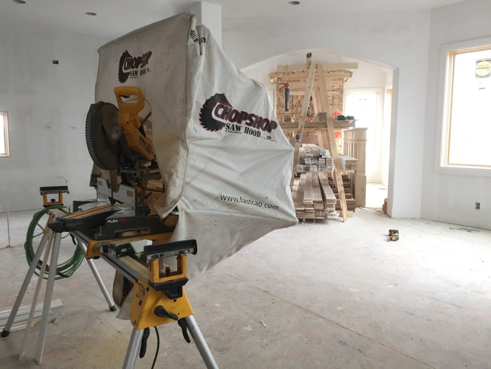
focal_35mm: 29
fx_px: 411
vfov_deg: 48.2
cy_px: 184
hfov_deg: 61.7
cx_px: 246
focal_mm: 4.15
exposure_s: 1/30
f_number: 2.2
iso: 50
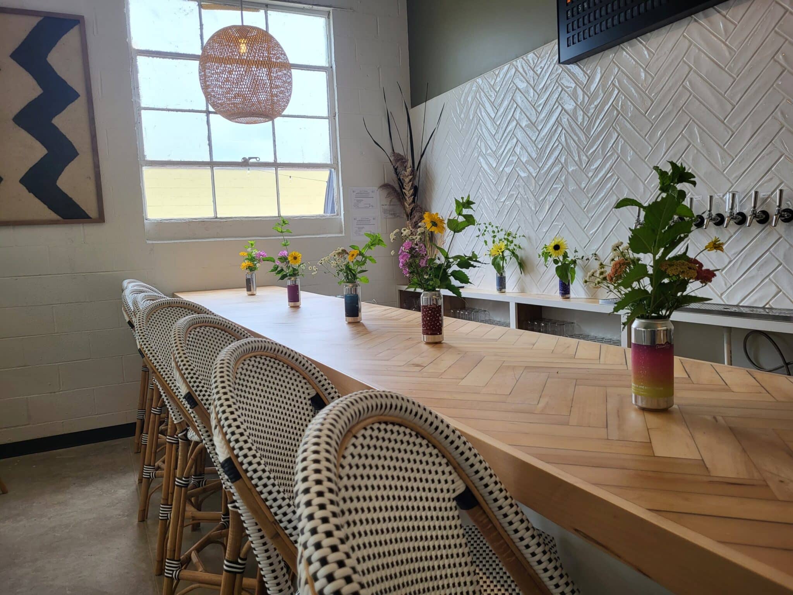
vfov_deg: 53.1
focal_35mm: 26
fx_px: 596
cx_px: 396
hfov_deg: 67.3
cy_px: 298
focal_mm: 5.4
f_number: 1.8
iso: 40
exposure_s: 1/251
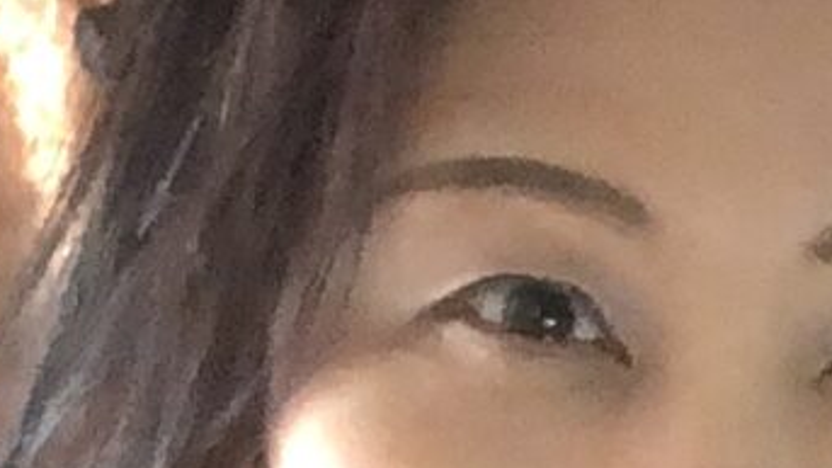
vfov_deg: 4.6
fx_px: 5736
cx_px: 1749
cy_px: 891
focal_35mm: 260
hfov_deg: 7.9
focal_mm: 2.87
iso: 320
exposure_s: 1/40
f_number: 2.2
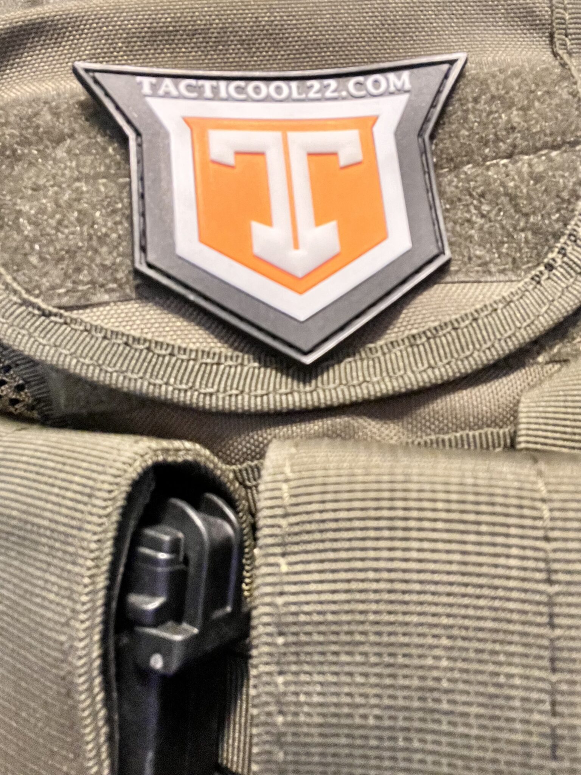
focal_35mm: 30
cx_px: 290
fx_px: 671
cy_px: 388
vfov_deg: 60.0
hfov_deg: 46.8
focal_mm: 2.71
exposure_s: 1/30
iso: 500
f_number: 2.2
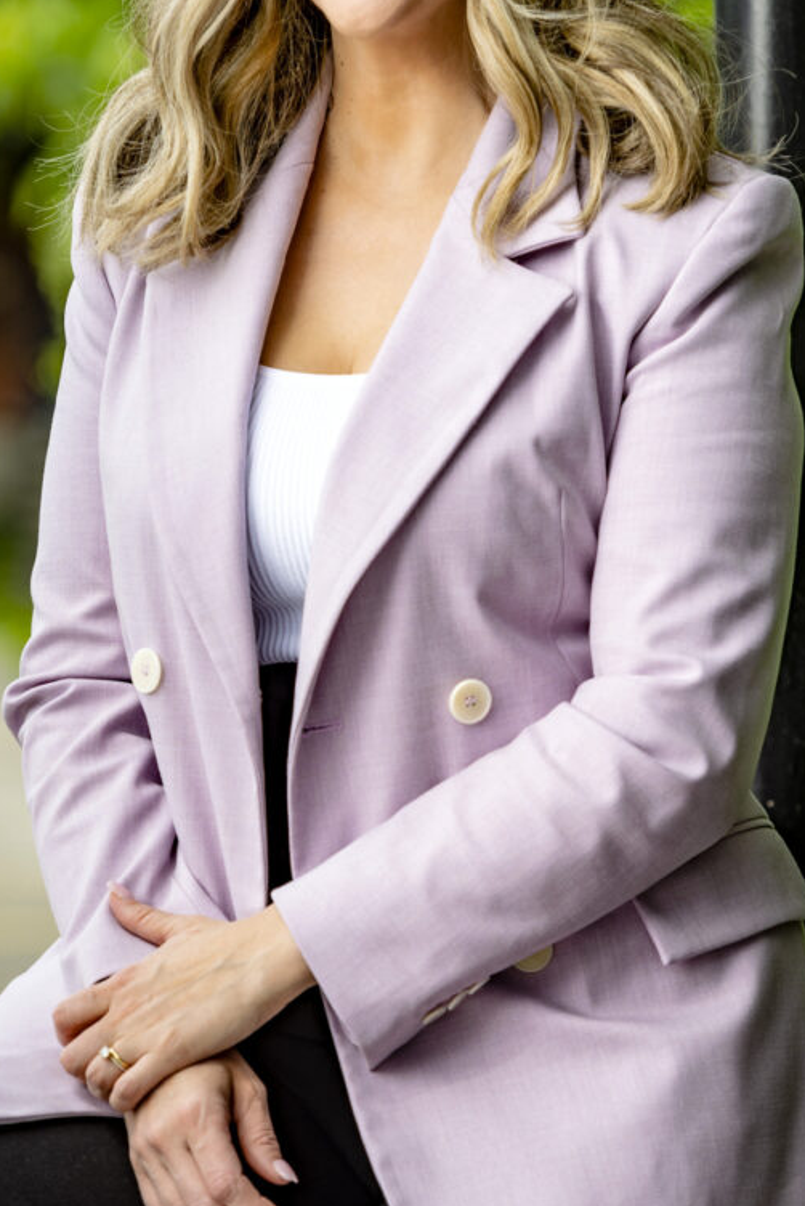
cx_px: 353
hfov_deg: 6.2
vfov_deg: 9.3
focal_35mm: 222
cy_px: 507
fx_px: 7439
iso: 100
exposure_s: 1/400
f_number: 4.5
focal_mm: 145
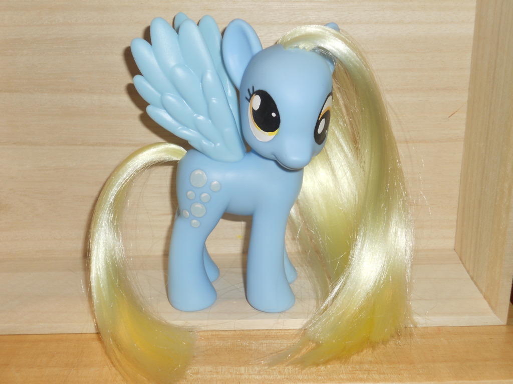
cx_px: 256
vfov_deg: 31.5
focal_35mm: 46
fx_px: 682
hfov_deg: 41.2
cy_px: 192
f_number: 4.3
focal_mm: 8.2
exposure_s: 1/30
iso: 80
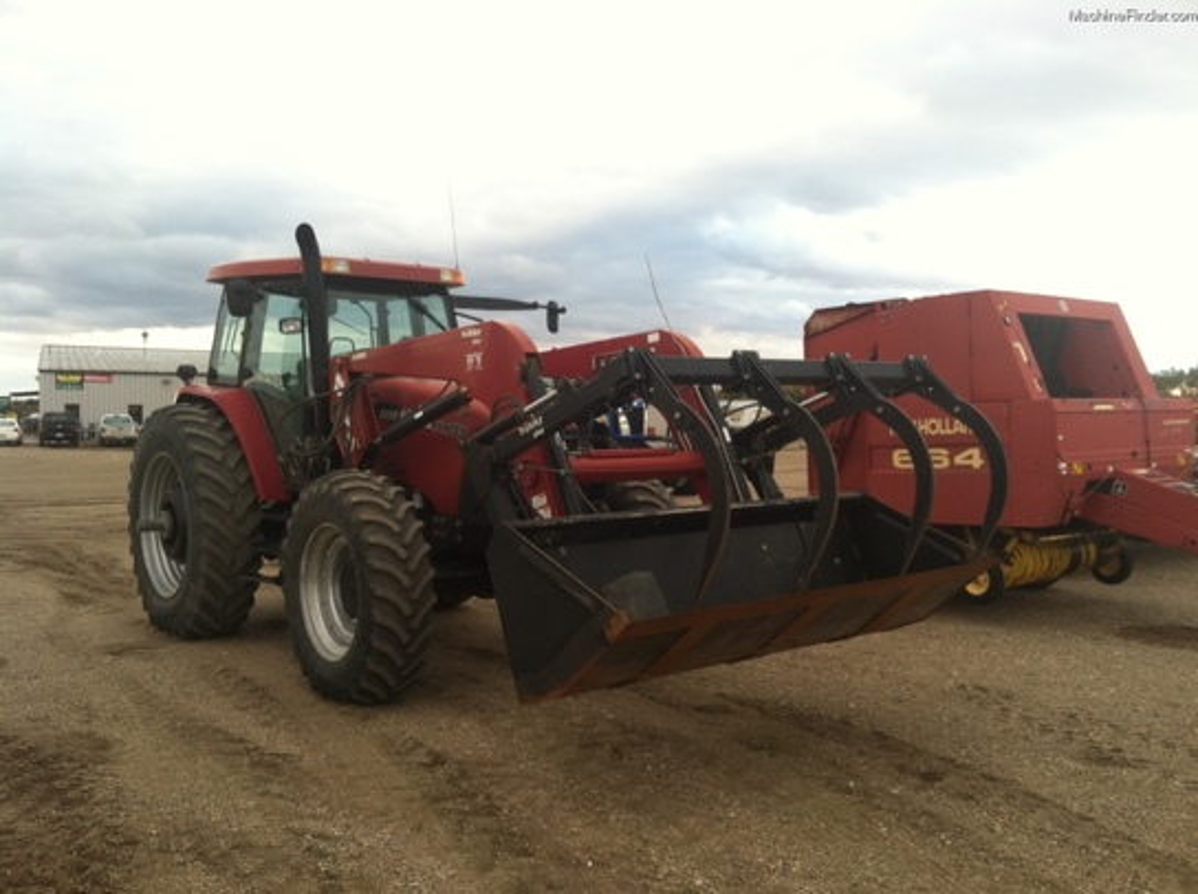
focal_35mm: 35
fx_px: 1209
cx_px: 599
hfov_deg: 52.7
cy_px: 447
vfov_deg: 40.6
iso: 80
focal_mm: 3.85
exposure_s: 1/147
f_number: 2.8
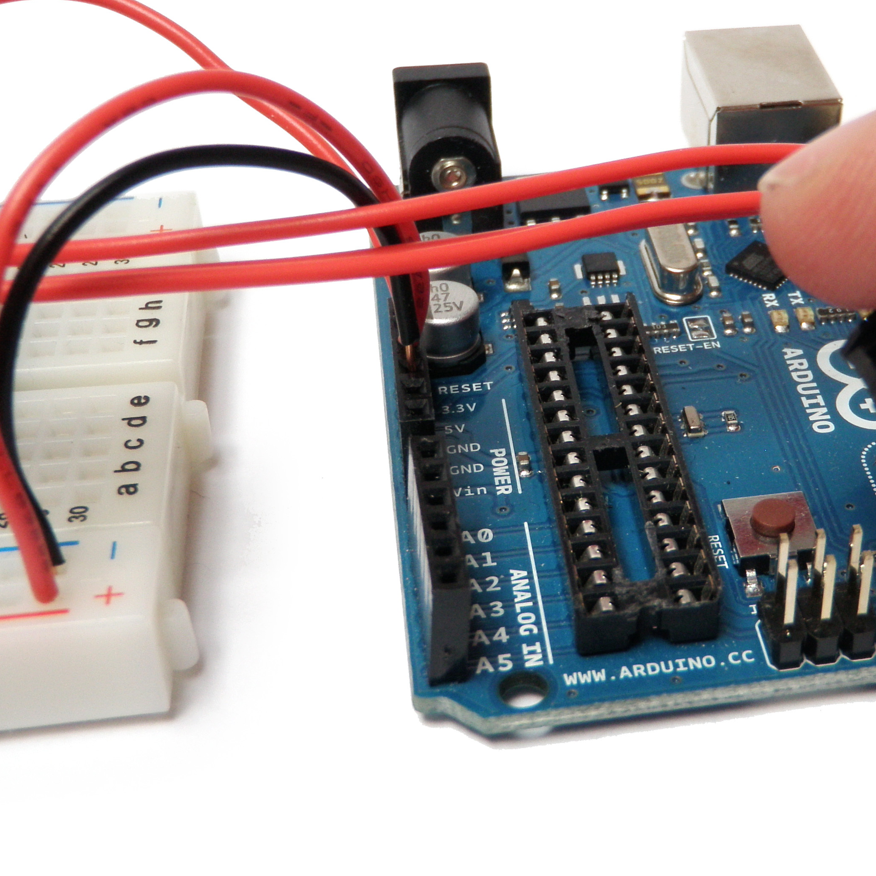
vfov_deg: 30.5
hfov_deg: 29.8
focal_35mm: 56
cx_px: 701
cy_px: 392
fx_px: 1603
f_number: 4.1
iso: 100
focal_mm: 6.53
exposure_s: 1/40
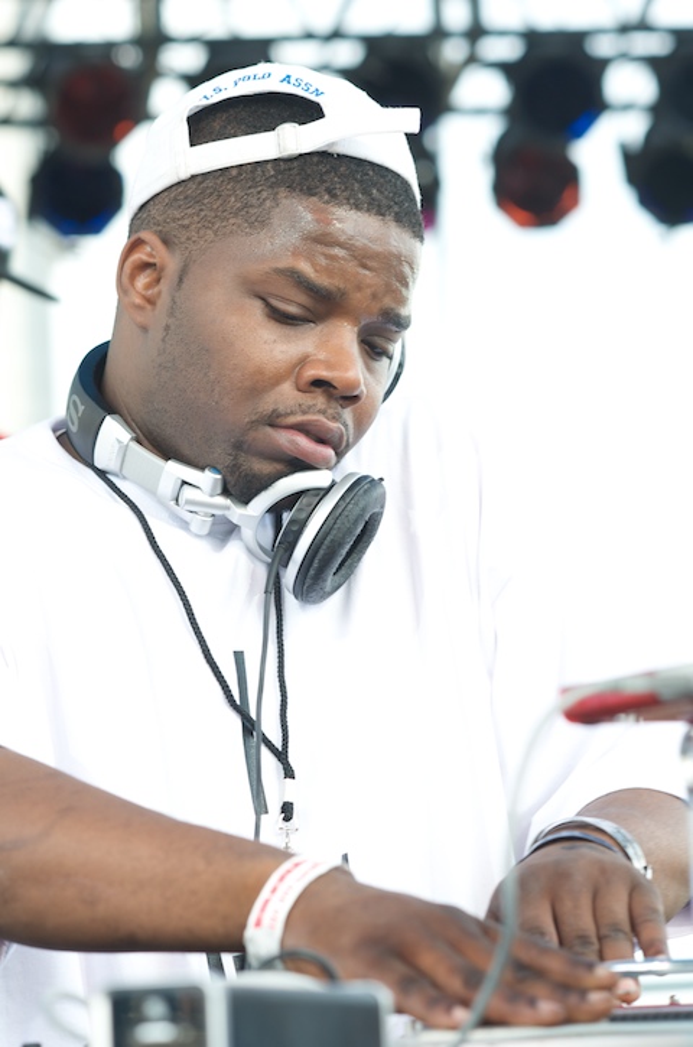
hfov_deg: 10.1
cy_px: 524
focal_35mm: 135
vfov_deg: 15.2
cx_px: 346
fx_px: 3917
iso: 280
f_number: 6.3
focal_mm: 135
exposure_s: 1/125
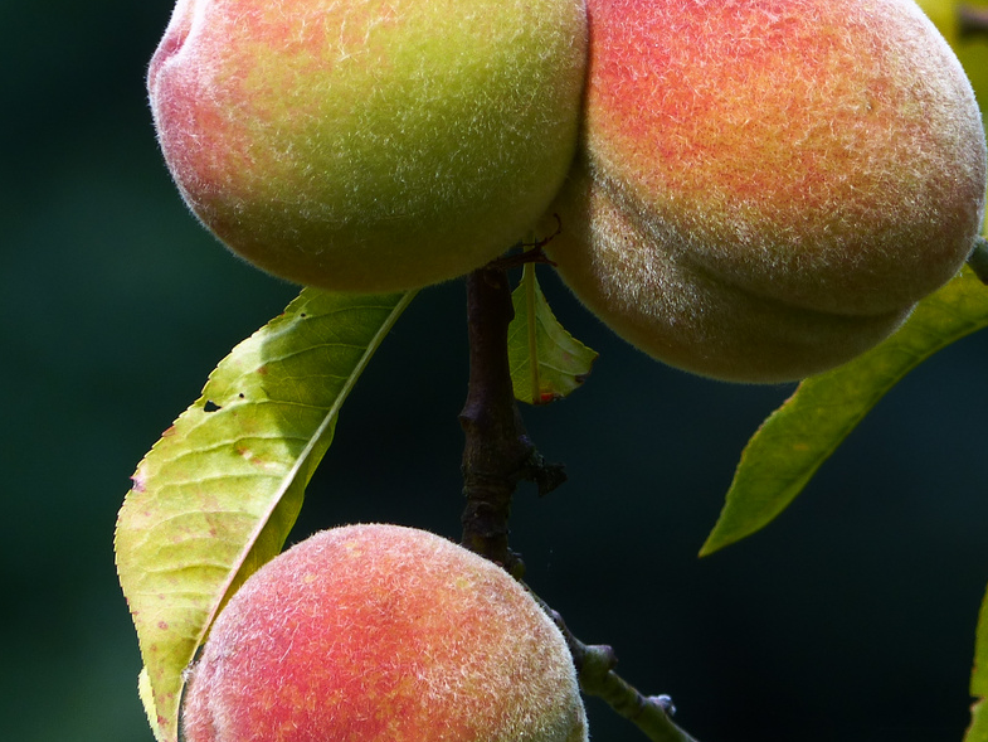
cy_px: 299
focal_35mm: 1101
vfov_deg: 1.4
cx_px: 667
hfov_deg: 1.8
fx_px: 31429
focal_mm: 108
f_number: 4
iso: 100
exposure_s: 1/200
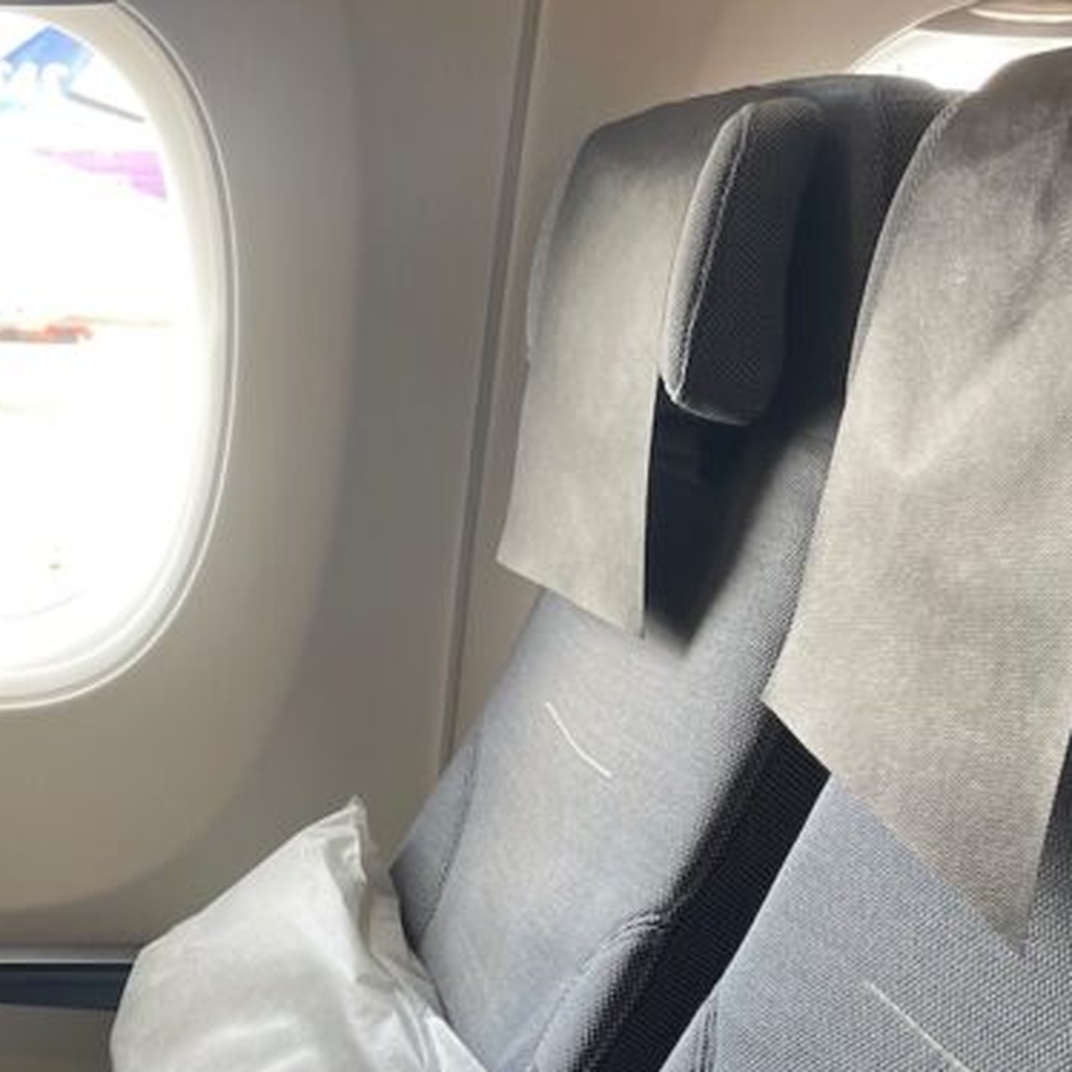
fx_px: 2207
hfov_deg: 26.6
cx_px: 163
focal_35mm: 63
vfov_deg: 26.8
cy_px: 840
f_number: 1.6
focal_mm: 5.1
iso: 100
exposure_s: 1/95
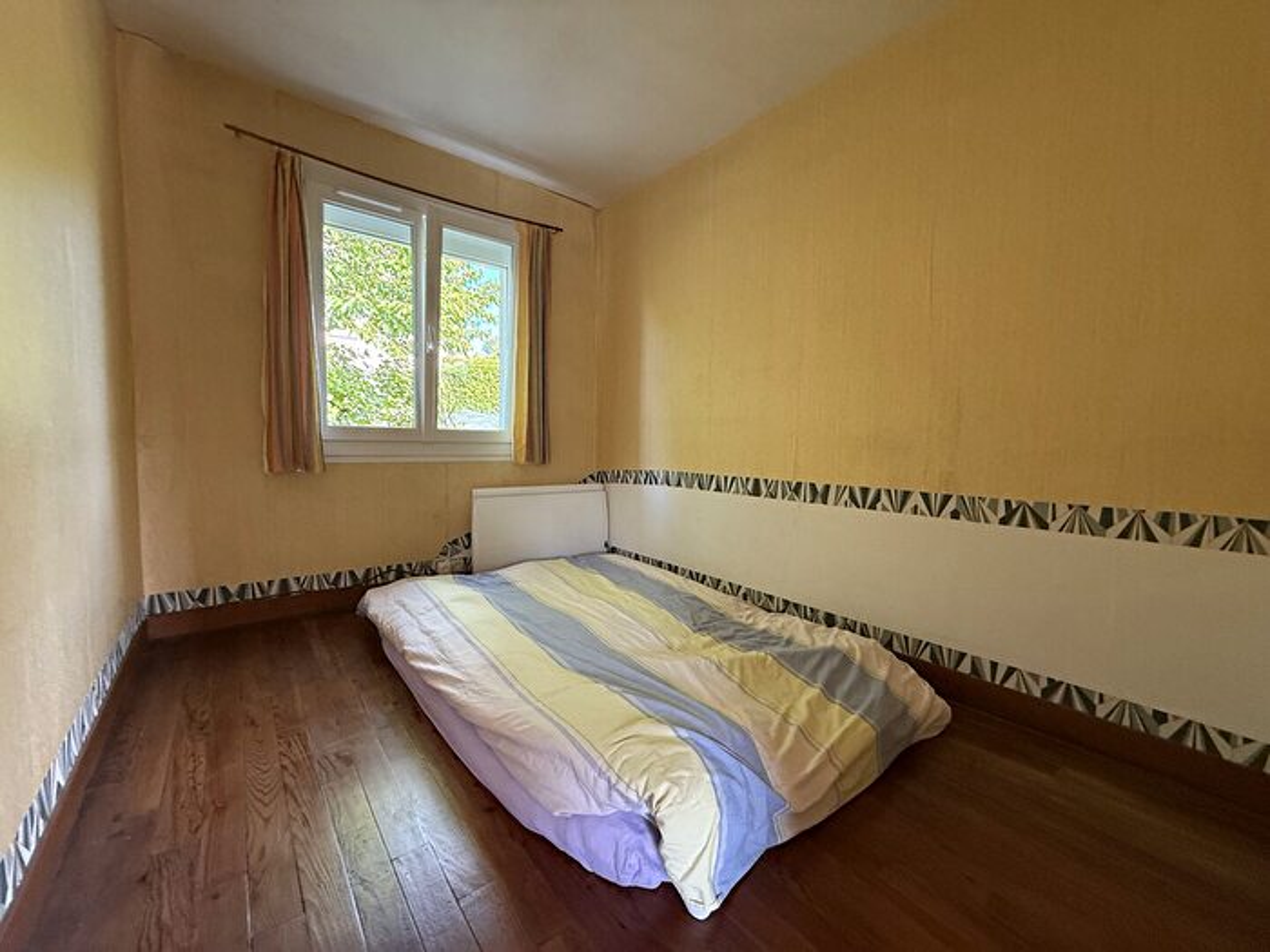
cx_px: 635
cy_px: 476
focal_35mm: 14
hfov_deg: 102.1
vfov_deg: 85.7
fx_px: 514
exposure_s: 1/99
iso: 250
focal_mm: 2.22
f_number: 2.2
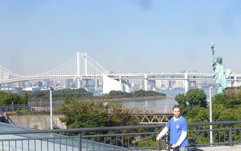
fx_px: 355
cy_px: 82
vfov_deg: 24.0
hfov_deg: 37.5
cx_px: 121
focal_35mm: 54
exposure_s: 1/250
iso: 80
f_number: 6.7
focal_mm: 8.3
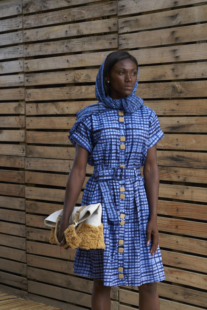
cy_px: 200
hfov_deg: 18.9
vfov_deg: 27.9
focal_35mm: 72
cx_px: 120
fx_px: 621
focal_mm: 50
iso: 640
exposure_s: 1/400
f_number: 7.1
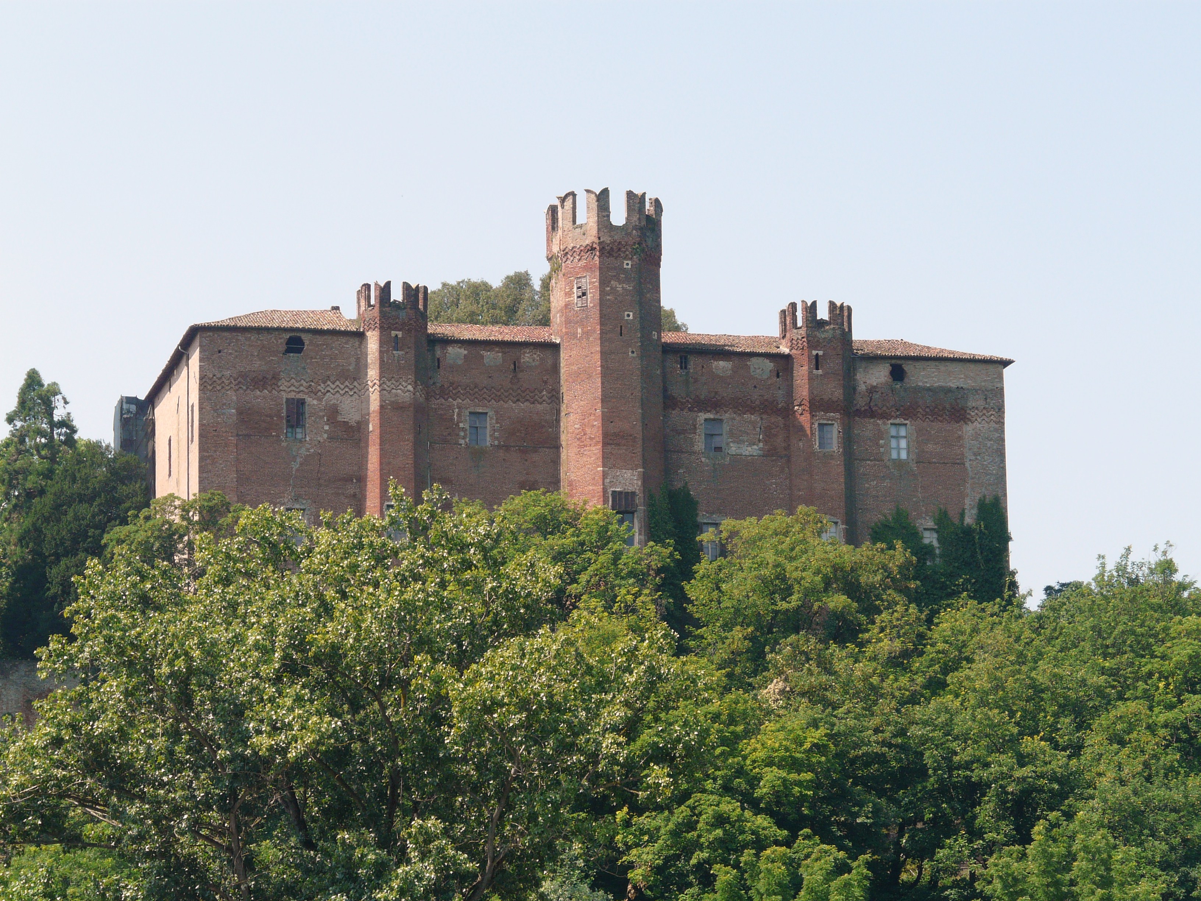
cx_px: 600
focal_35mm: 117
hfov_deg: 16.8
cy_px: 450
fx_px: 4059
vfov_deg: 12.7
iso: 100
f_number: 5.6
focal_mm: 19.2
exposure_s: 1/320
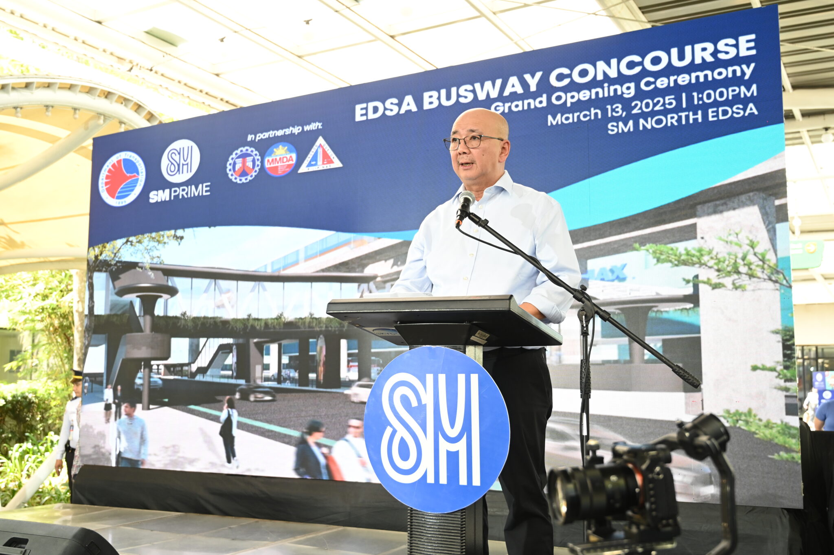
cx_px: 417
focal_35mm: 37
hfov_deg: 51.9
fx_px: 857
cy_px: 278
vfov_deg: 35.9
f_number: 4
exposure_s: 1/320
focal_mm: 37
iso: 1000
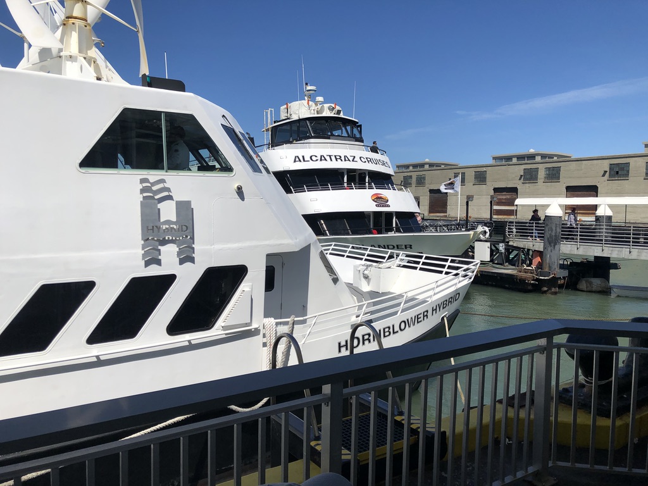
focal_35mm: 28
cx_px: 324
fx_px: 524
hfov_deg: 63.4
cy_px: 243
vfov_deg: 49.7
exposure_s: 1/4367
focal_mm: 4
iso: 20
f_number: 1.8
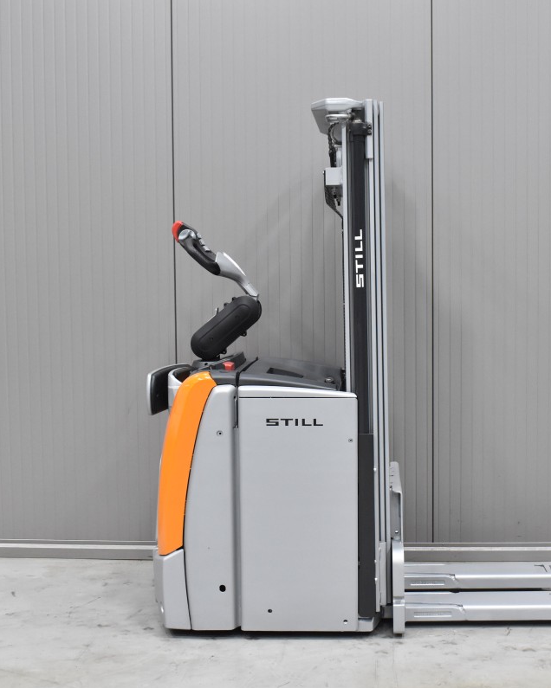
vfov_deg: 36.7
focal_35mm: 51
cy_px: 345
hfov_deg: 29.5
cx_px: 359
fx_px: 1040
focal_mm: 24
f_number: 5.6
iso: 1600
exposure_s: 1/30
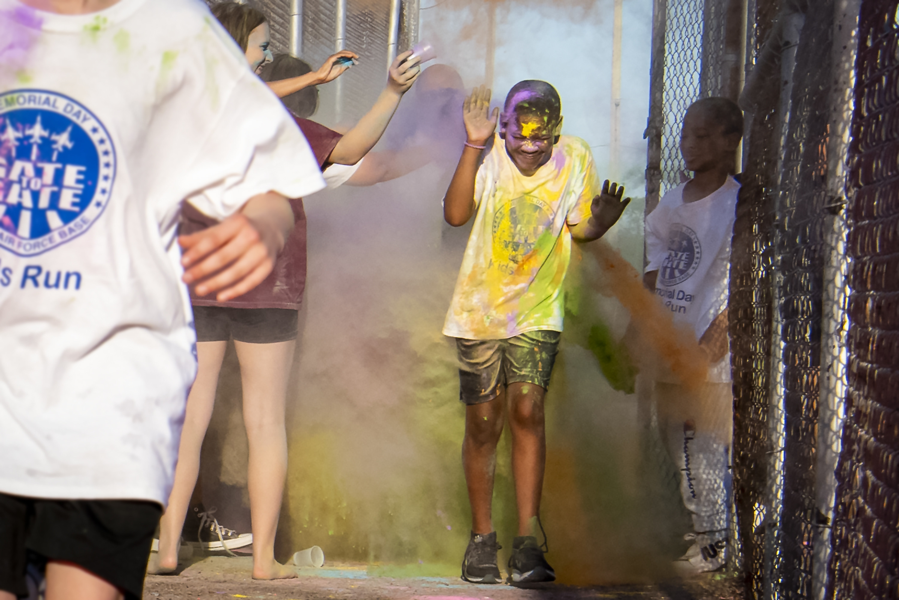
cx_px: 450
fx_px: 999
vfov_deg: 33.4
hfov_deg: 48.4
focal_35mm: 40
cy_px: 300
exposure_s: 1/1000
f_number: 10
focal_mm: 40
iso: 1000
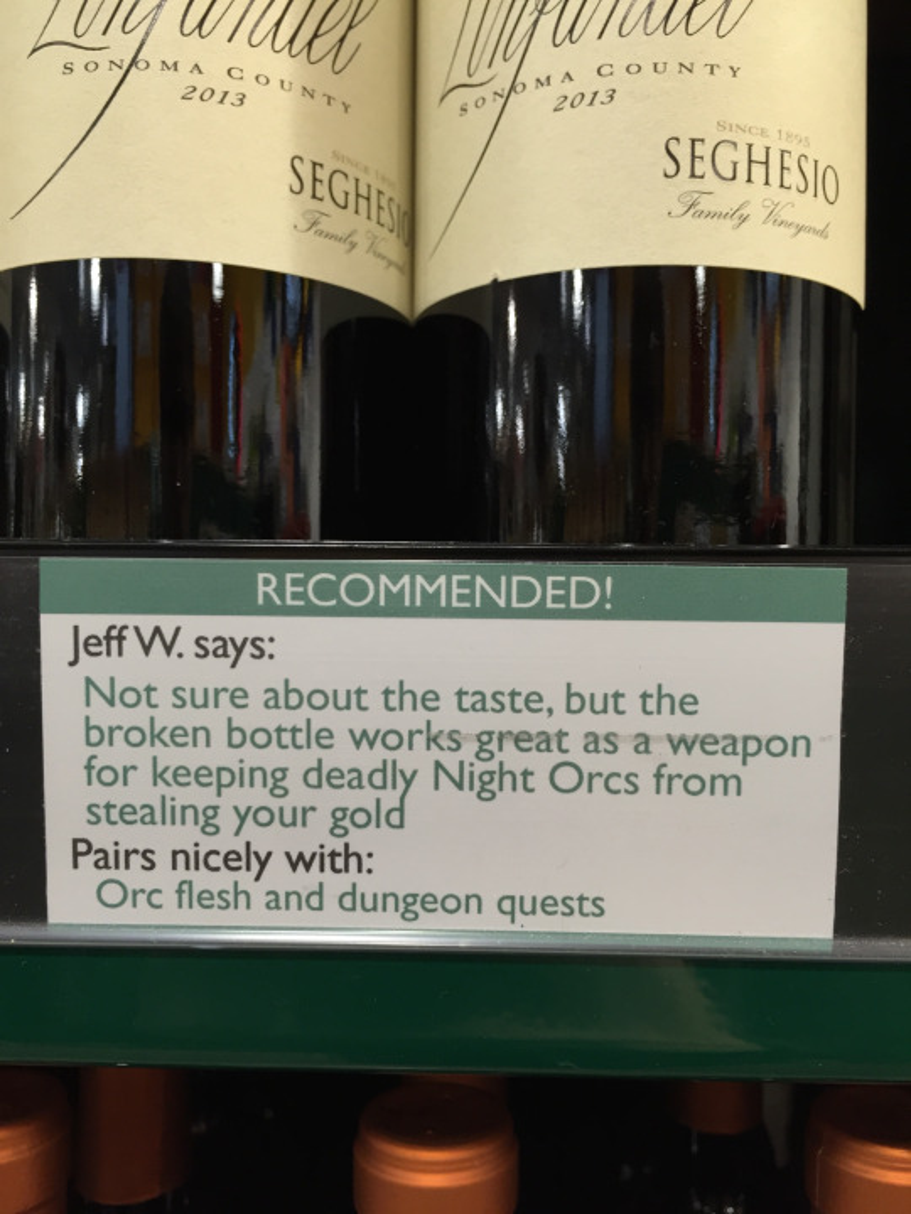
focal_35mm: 29
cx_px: 456
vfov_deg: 61.7
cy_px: 607
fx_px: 1018
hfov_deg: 48.2
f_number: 2.2
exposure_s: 1/30
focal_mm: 4.15
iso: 64
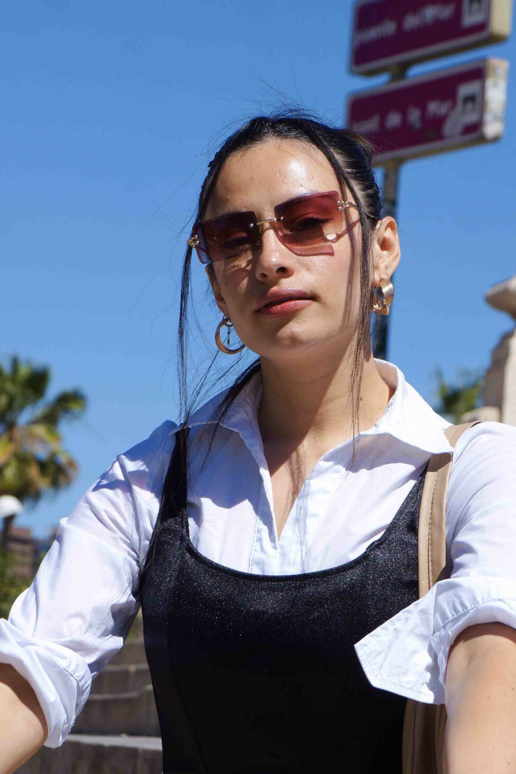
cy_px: 525
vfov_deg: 14.3
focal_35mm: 143
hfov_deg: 9.6
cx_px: 270
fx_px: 3074
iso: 100
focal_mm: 55
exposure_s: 1/1000
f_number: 6.3
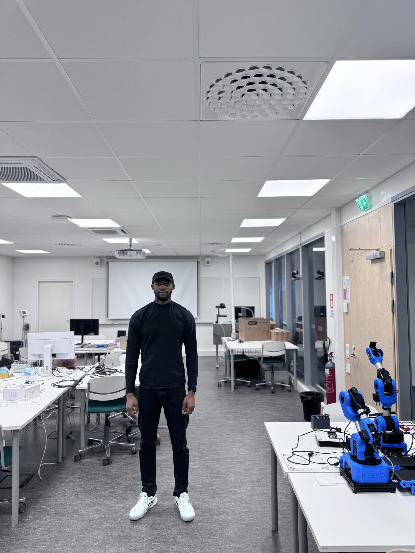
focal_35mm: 24
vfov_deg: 71.6
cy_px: 276
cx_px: 208
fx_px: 384
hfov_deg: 56.8
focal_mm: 6.86
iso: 80
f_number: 1.78
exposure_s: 1/100
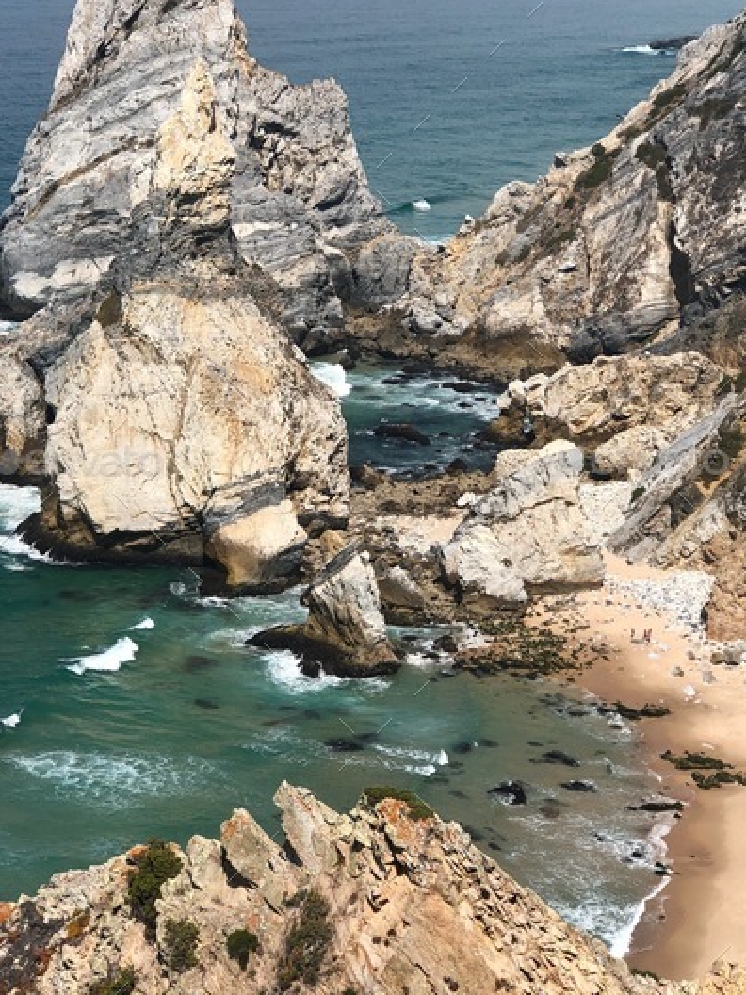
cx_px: 356
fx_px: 2442
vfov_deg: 22.9
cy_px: 355
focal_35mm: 85
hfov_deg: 17.4
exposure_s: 1/1200
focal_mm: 6.6
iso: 20
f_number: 2.8
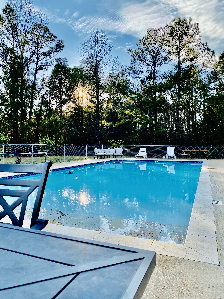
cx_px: 112
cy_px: 150
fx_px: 224
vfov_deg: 67.3
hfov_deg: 53.1
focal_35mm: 26
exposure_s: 1/1171
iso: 32
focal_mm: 4.25
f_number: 1.8
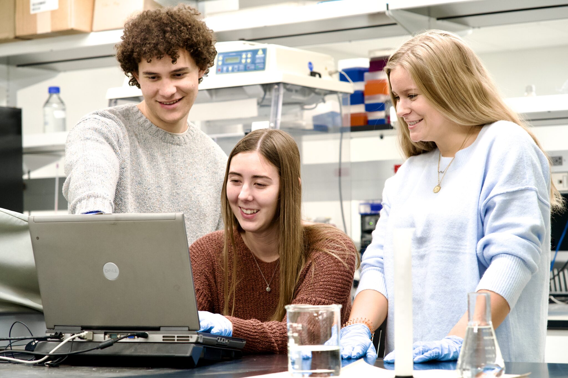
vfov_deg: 16.1
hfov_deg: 23.9
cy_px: 189
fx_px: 1341
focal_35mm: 85
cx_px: 284
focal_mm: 85
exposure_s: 1/160
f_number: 5.6
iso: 1600
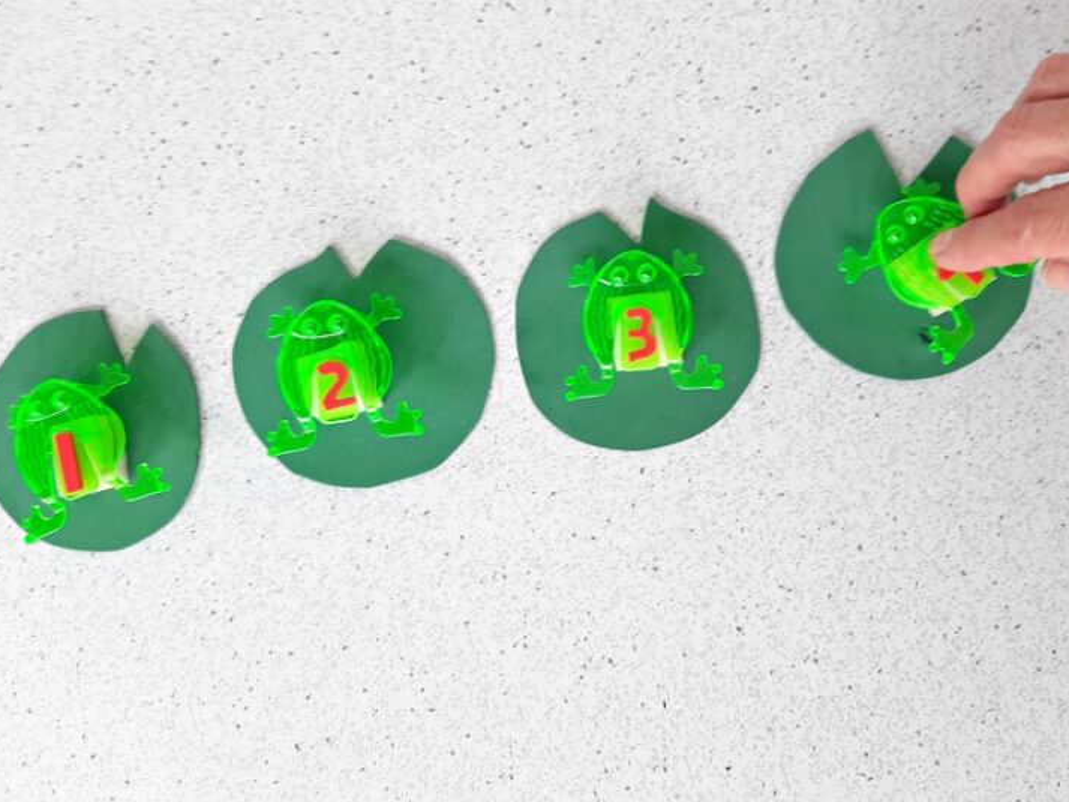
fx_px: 865
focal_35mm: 28
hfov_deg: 63.4
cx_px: 556
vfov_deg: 49.7
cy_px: 384
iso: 40
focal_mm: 3.93
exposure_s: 1/50
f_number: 1.7
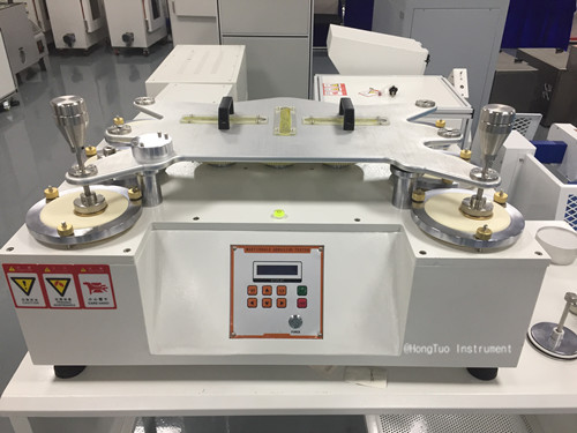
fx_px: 483
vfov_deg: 48.2
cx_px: 288
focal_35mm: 29
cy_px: 216
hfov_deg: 61.7
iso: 50
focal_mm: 4.15
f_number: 2.2
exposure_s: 1/33
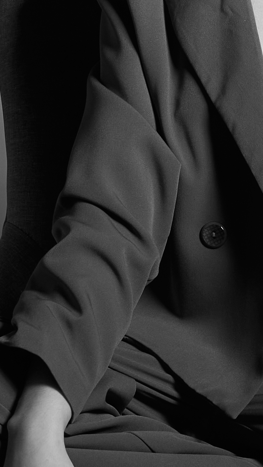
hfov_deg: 5.8
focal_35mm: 210
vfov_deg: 10.3
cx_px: 310
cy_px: 285
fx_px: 2603
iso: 100
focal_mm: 35
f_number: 9
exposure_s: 1/160
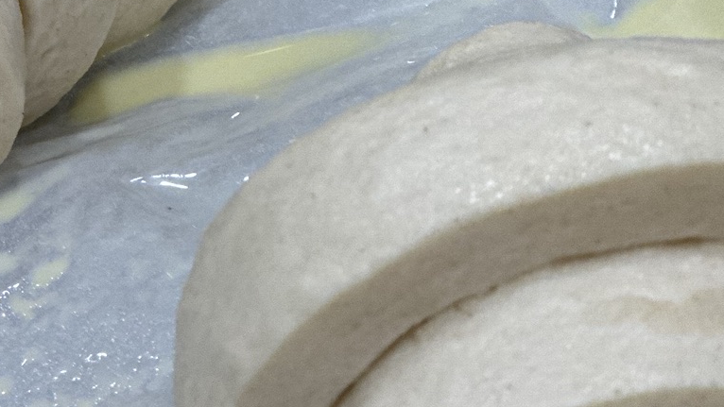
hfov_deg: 9.8
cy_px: -22
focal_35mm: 219
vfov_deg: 5.5
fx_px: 4205
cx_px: 91
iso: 200
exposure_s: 1/120
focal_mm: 9
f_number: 2.8
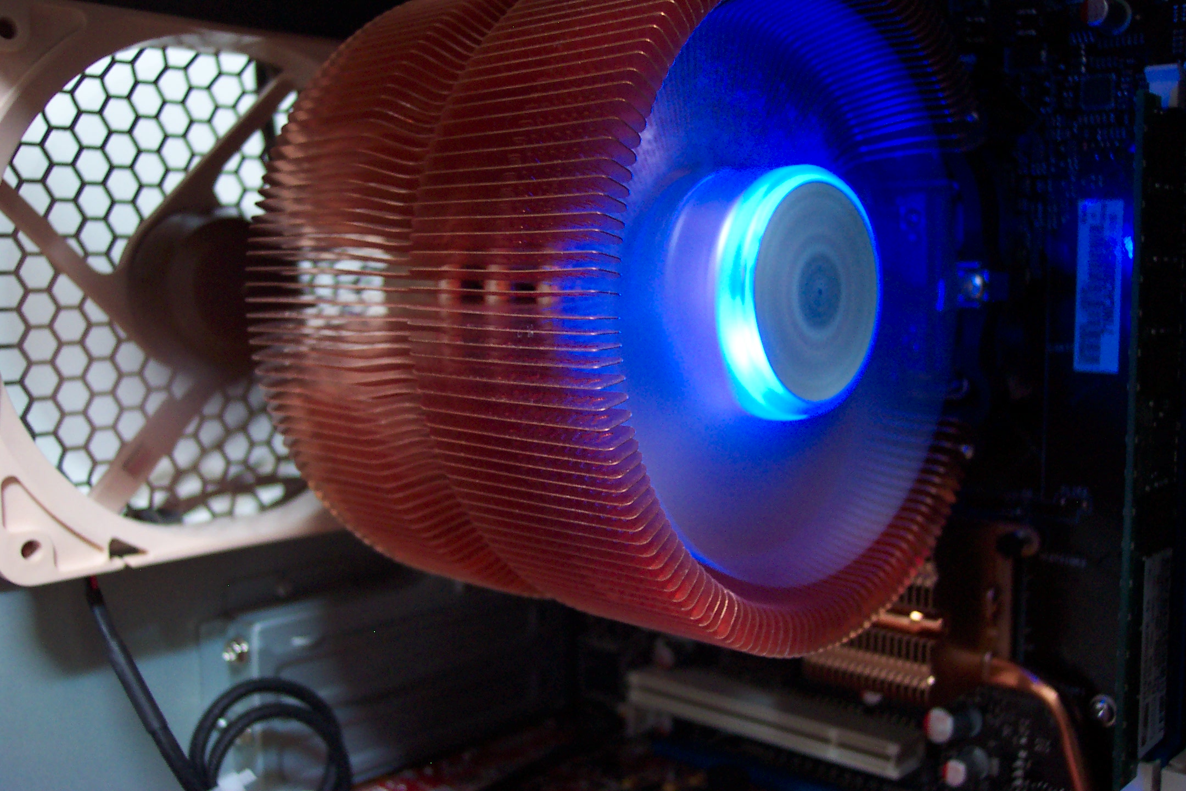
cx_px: 593
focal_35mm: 38
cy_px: 396
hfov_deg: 50.7
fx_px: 1252
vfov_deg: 35.1
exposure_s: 1/8
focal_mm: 8
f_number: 2.8
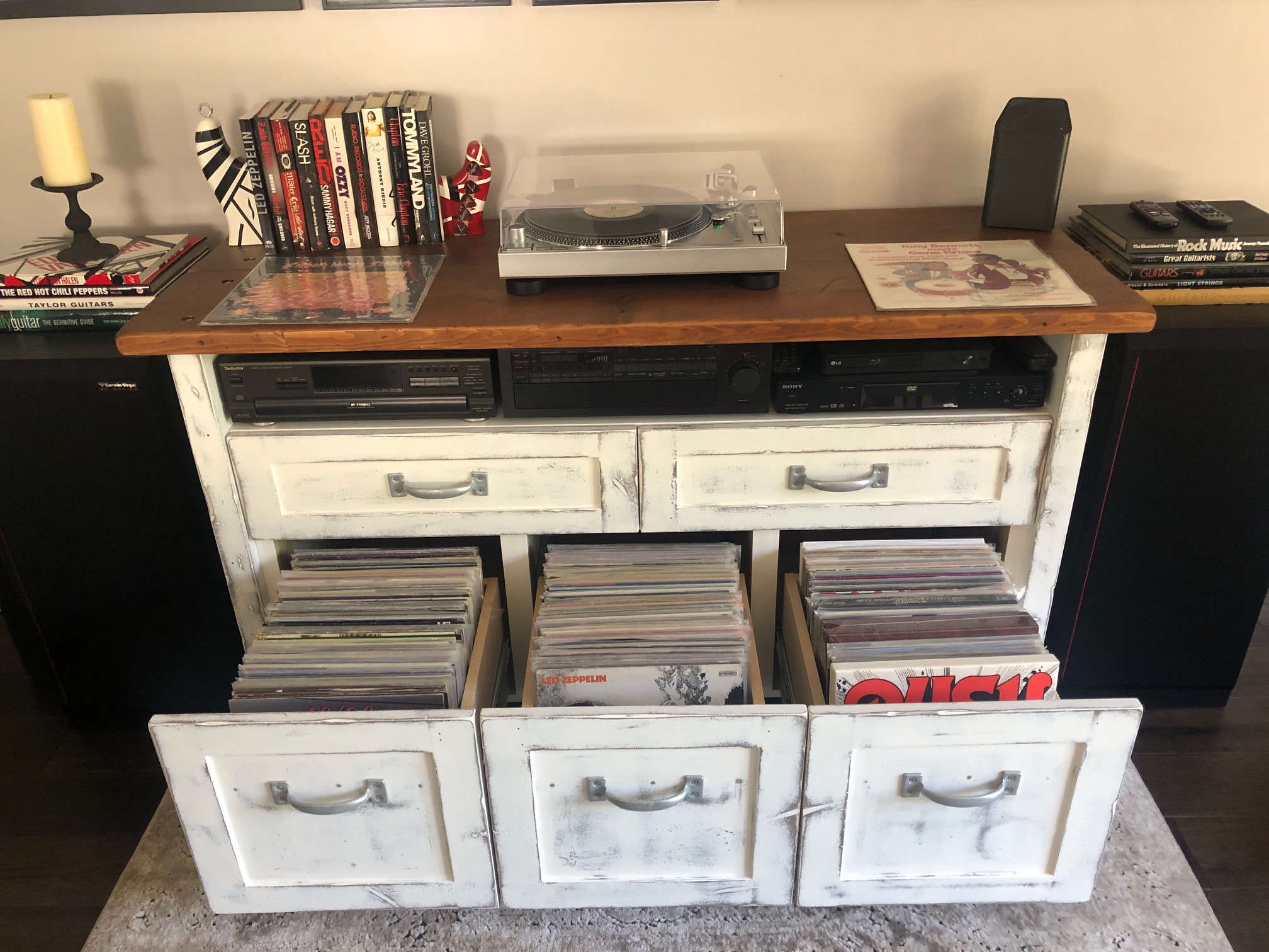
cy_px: 476
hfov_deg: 63.4
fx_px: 1026
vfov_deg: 49.7
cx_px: 634
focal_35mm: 28
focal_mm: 3.99
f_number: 1.8
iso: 50
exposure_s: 1/15
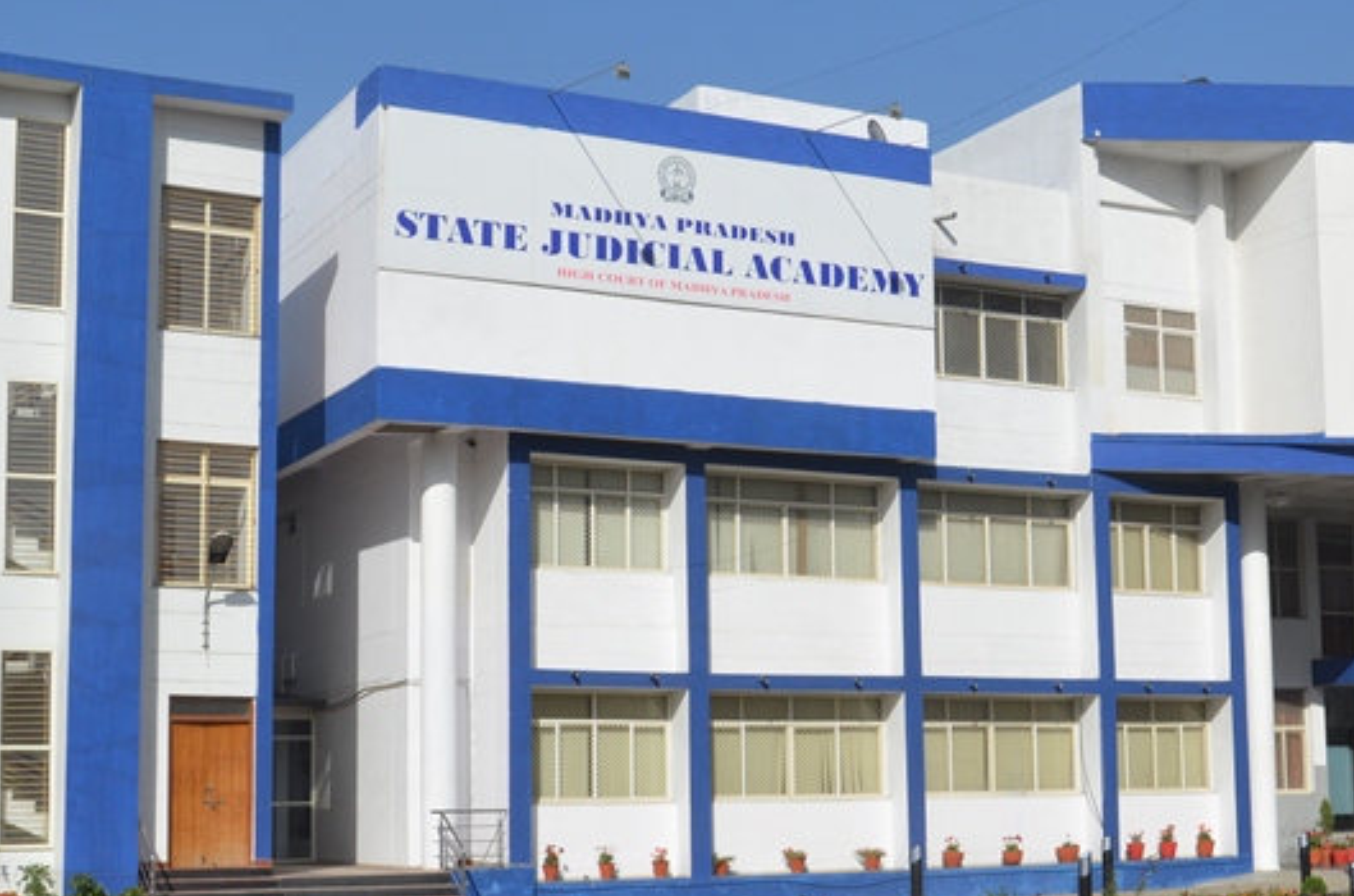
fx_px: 2288
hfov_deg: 32.7
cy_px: 532
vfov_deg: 22.1
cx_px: 916
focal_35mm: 61
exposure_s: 1/400
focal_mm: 21
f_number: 10
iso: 200
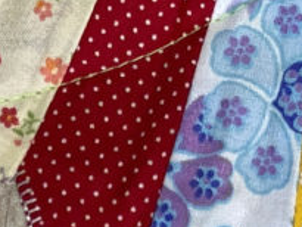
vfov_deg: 3.7
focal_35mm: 389
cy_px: -568
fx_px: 3396
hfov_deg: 5.1
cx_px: 293
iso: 125
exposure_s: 1/120
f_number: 2
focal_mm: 6
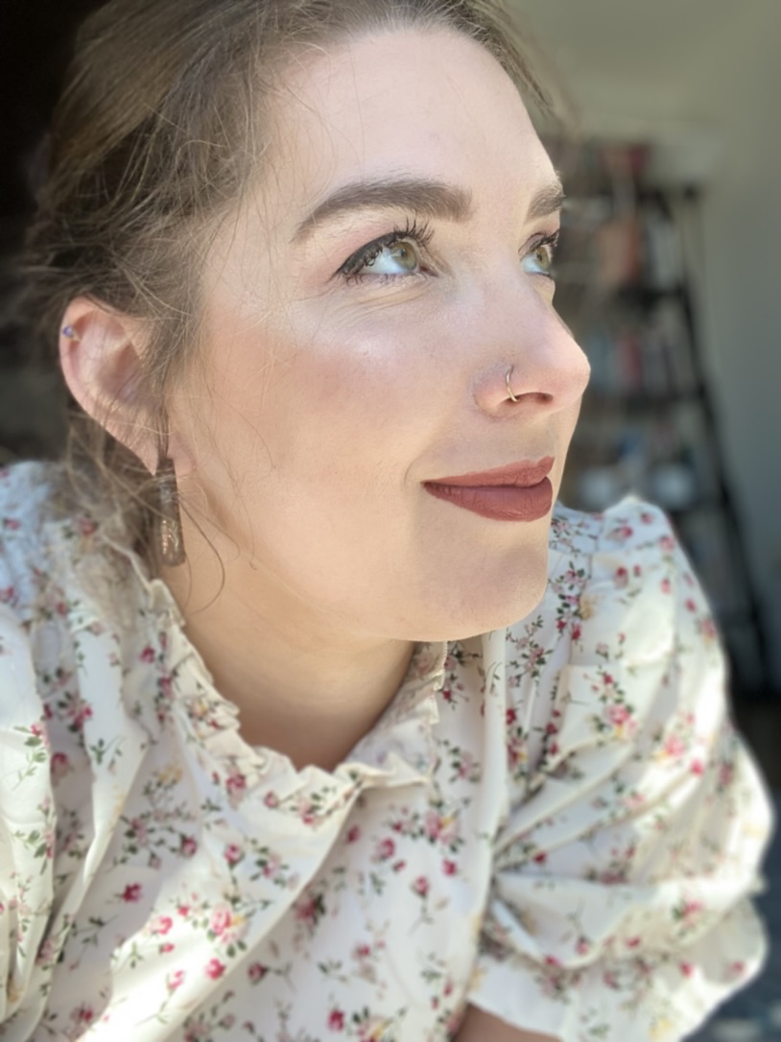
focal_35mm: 30
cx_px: 390
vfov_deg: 60.0
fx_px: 903
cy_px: 521
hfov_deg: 46.8
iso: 25
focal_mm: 2.71
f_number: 2.2
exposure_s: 1/122
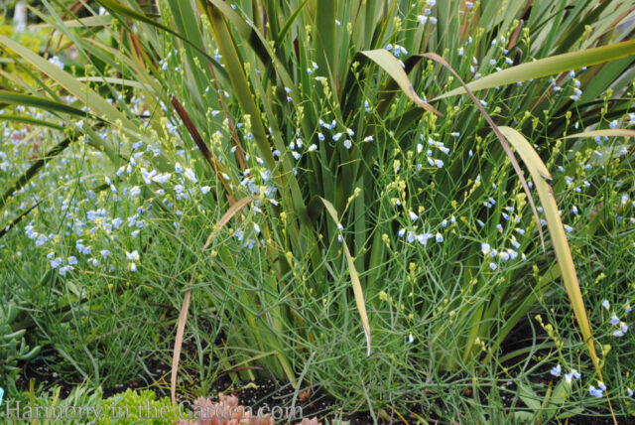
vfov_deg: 17.5
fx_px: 1377
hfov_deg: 26.0
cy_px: 212
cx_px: 318
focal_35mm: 78
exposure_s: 1/60
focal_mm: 52
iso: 200
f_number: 5.6
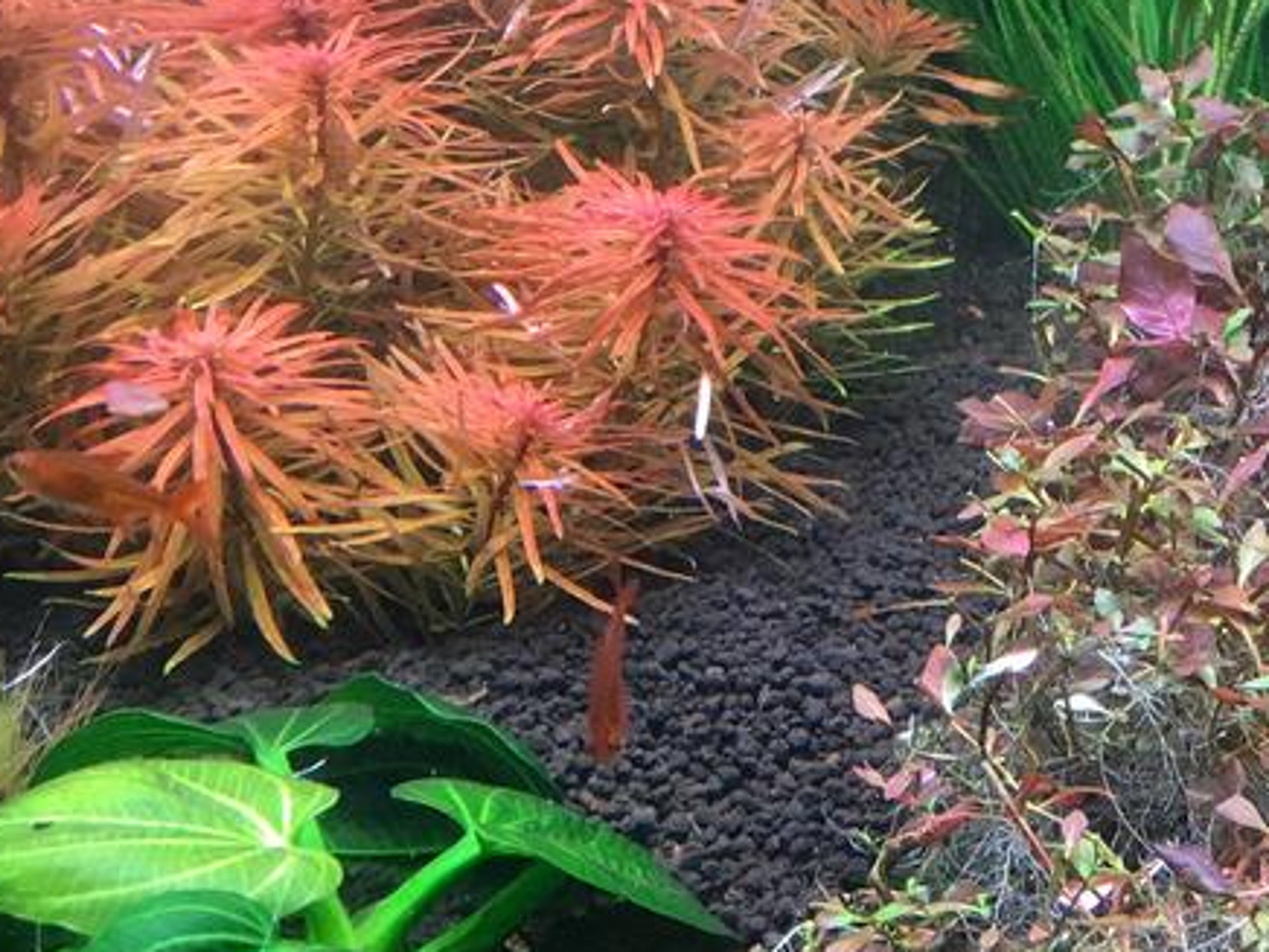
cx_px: 1416
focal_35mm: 71
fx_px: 2603
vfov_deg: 20.7
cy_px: 448
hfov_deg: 25.3
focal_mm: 4.15
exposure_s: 1/30
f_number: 2.2
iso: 40
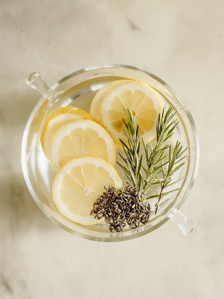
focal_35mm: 48
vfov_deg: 39.7
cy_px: 150
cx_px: 112
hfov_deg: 30.3
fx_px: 414
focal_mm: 6.86
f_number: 1.8
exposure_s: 1/60
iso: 250
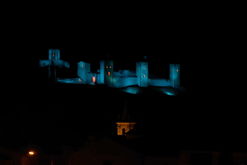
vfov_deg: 11.4
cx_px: 124
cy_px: 82
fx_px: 824
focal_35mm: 120
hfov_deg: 17.1
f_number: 4
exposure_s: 1/80
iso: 4000
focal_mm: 120
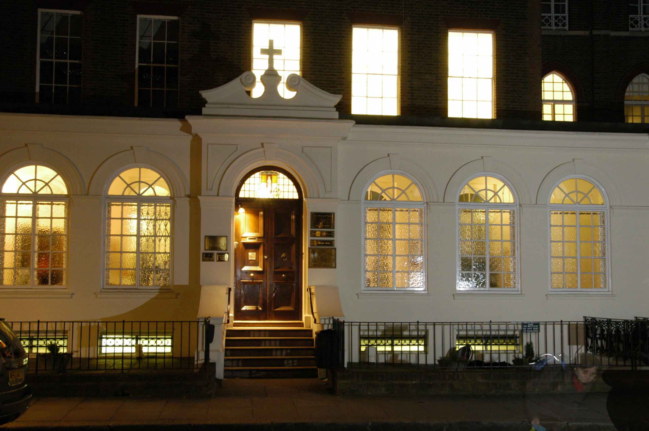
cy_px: 216
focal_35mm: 39
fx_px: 702
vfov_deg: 34.1
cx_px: 324
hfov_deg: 49.6
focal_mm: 26
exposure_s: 1
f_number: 9
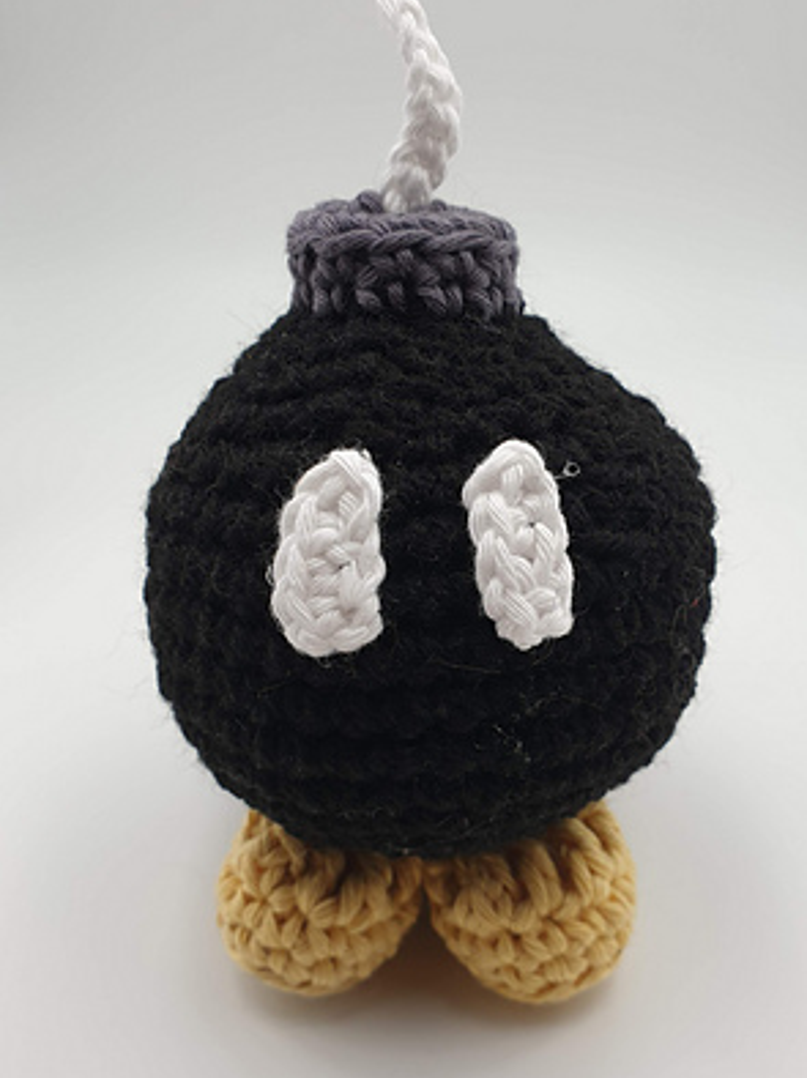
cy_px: 561
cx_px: 447
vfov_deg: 55.4
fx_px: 1027
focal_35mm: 33
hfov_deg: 42.8
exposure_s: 1/253
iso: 50
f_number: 2.4
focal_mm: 4.3
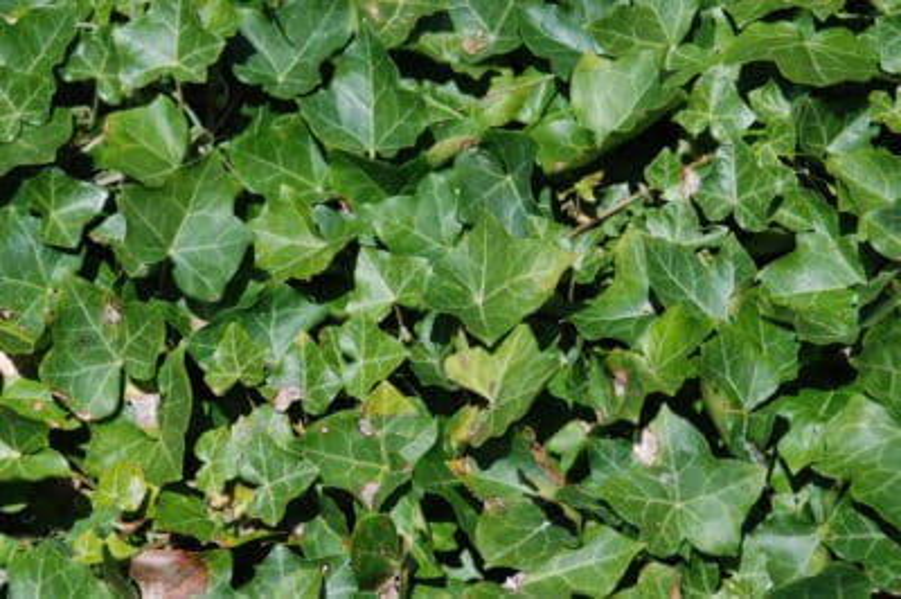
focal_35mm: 158
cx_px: 450
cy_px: 300
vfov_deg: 8.7
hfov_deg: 13.1
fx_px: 3939
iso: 100
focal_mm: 105
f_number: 5.6
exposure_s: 1/320
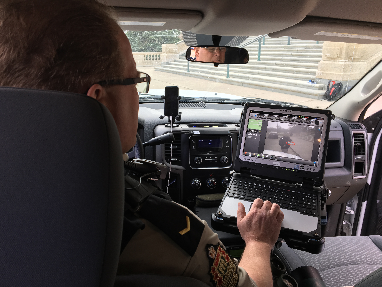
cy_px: 144
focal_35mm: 29
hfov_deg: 61.7
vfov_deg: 48.2
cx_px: 191
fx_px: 320
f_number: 2.2
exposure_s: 1/120
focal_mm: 4.15
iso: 25
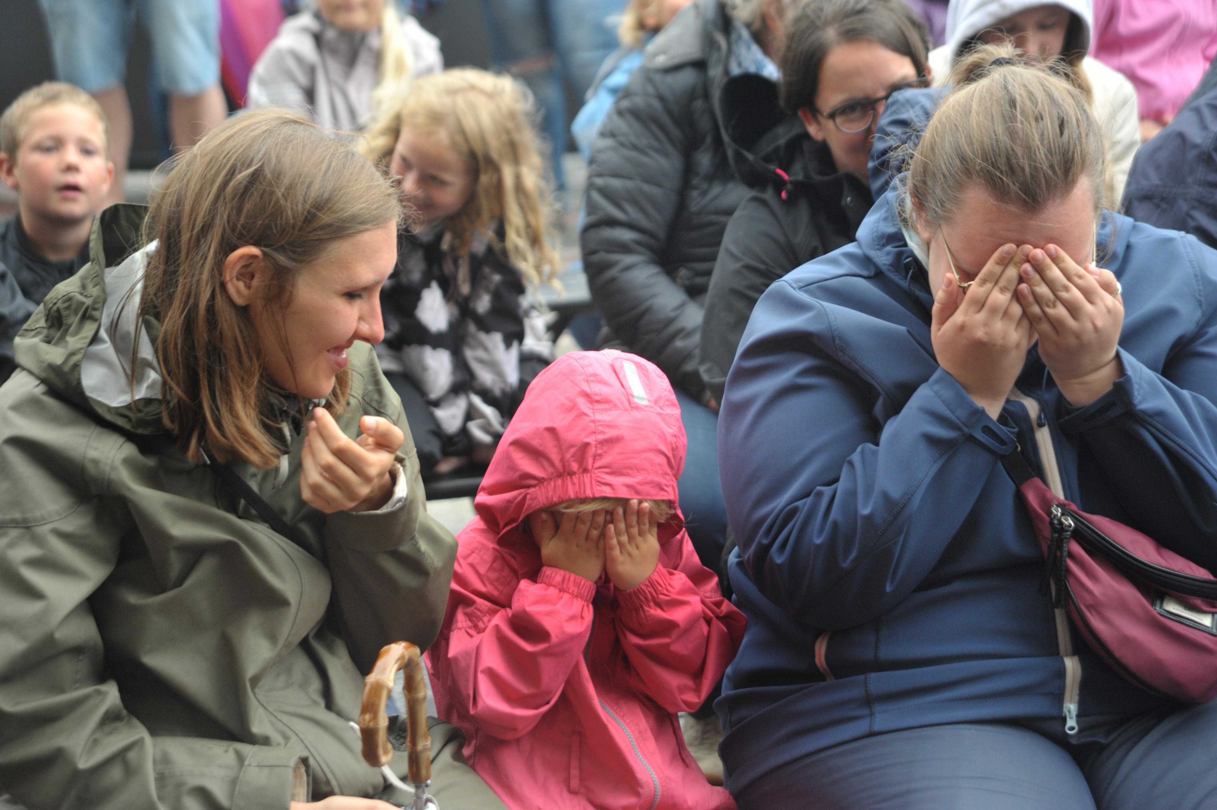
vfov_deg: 11.4
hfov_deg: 17.1
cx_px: 608
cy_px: 405
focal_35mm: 120
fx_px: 4054
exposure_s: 1/200
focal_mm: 120
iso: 1600
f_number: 5.6
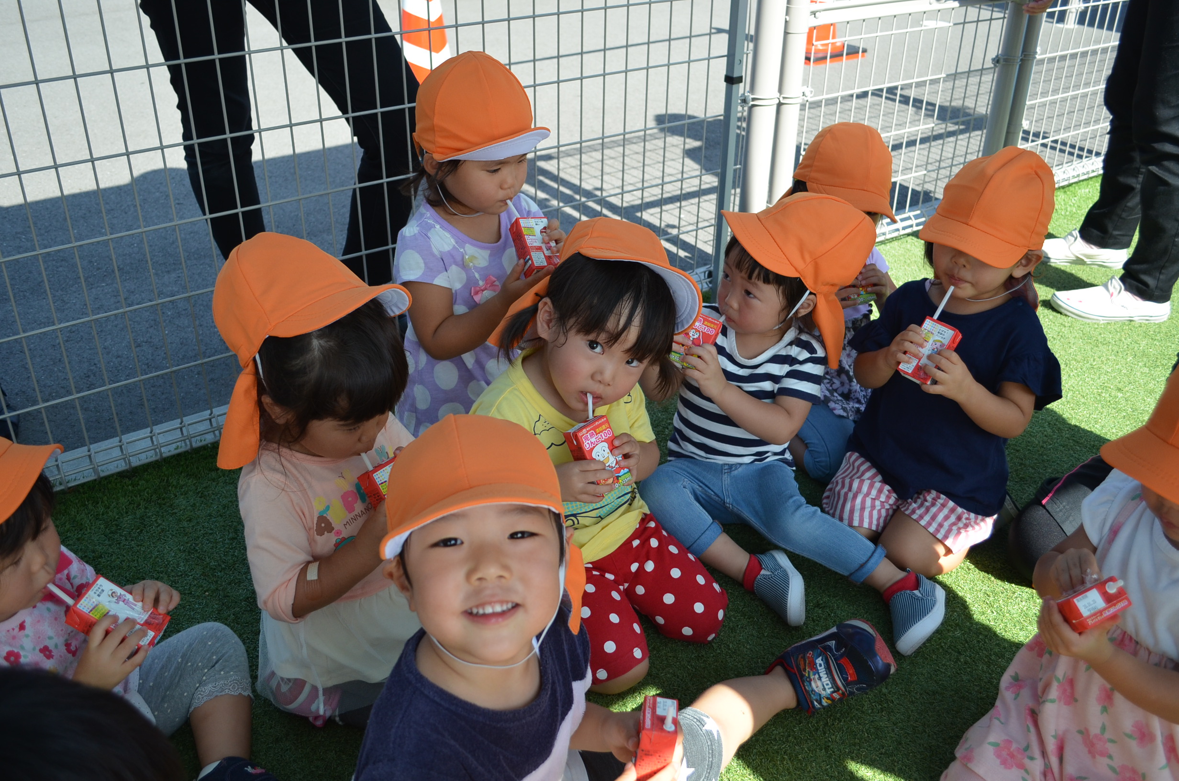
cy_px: 390
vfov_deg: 39.8
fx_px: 1079
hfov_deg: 57.3
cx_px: 590
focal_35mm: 33
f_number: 4.5
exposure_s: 1/1000
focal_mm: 22
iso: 400
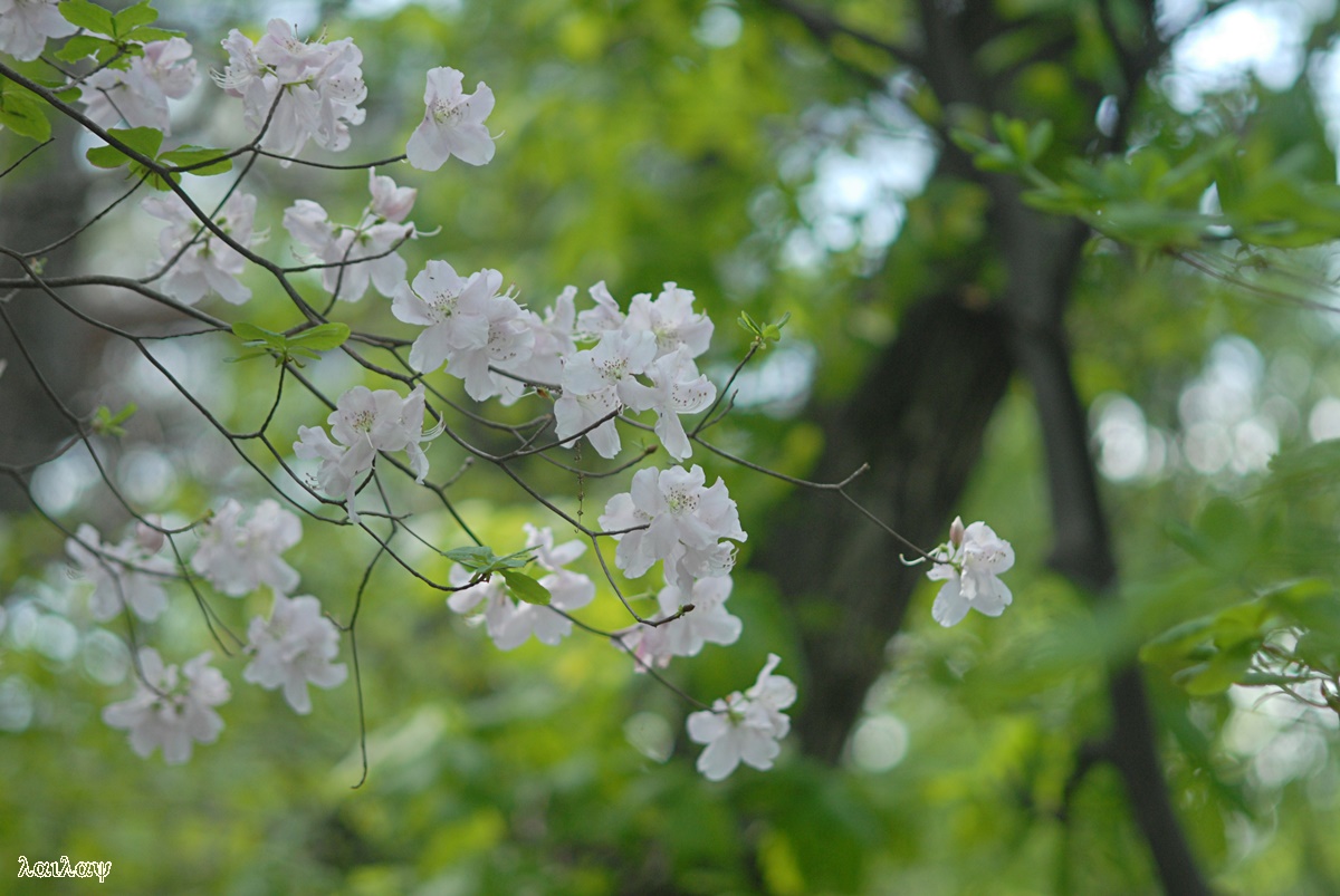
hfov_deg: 13.0
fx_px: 5869
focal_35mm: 158
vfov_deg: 8.7
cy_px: 448
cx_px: 670
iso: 320
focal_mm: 105
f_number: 2.8
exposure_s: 1/400
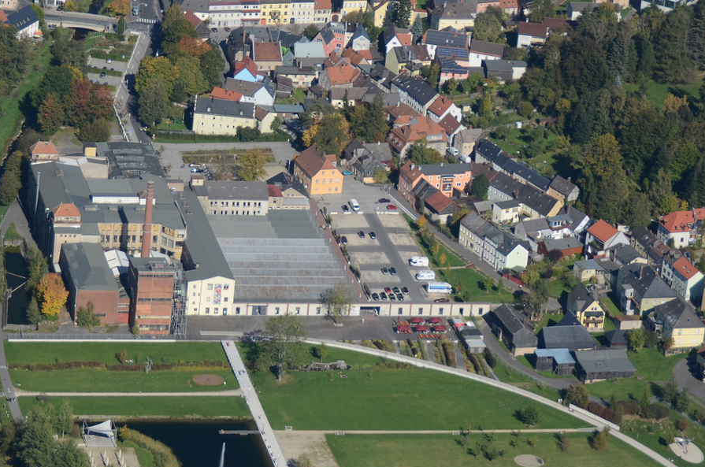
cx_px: 360
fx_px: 3205
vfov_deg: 8.3
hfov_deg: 12.6
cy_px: 343
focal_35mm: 164
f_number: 4.8
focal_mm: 60
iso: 200
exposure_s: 1/400
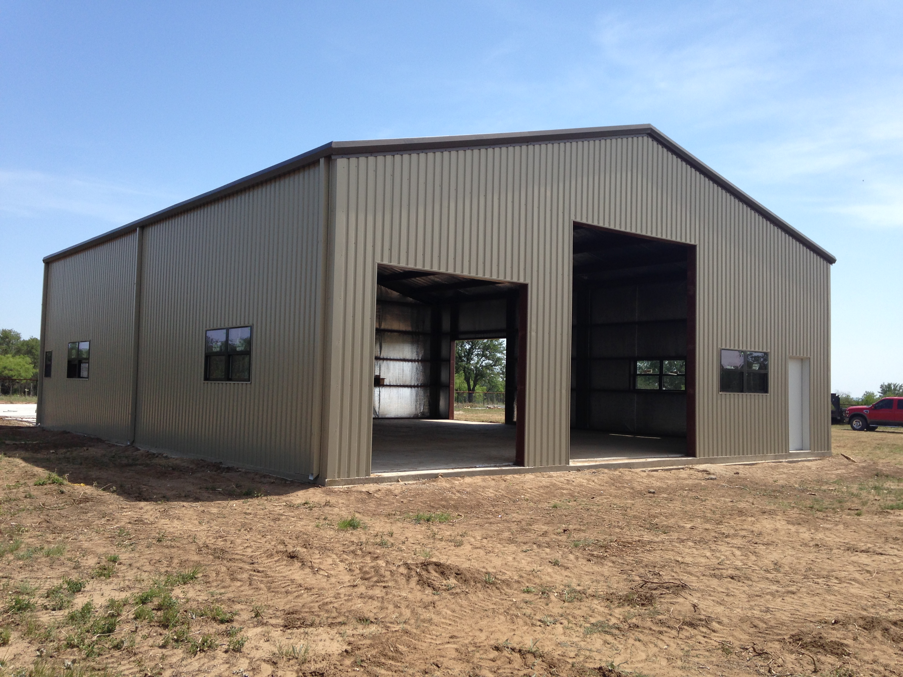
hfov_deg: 55.4
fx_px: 861
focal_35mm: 33
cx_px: 452
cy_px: 338
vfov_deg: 42.9
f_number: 2.4
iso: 50
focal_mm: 4.12
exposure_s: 1/1205
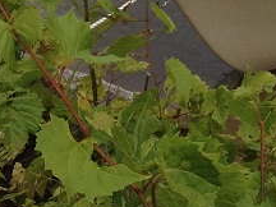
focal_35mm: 185
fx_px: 1475
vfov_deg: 7.8
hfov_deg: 10.2
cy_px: -159
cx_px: 480
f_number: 2.4
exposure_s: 1/1783
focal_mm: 4.28
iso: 50
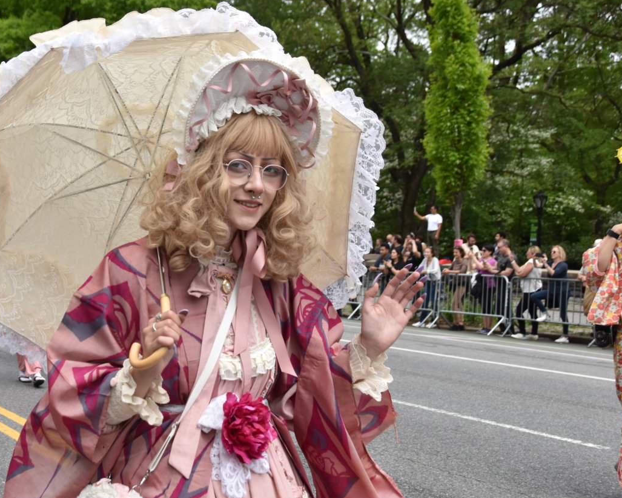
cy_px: 267
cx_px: 171
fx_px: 1050
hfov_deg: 32.5
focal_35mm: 57
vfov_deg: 26.7
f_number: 6.3
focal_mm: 26
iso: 400
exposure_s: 1/1600
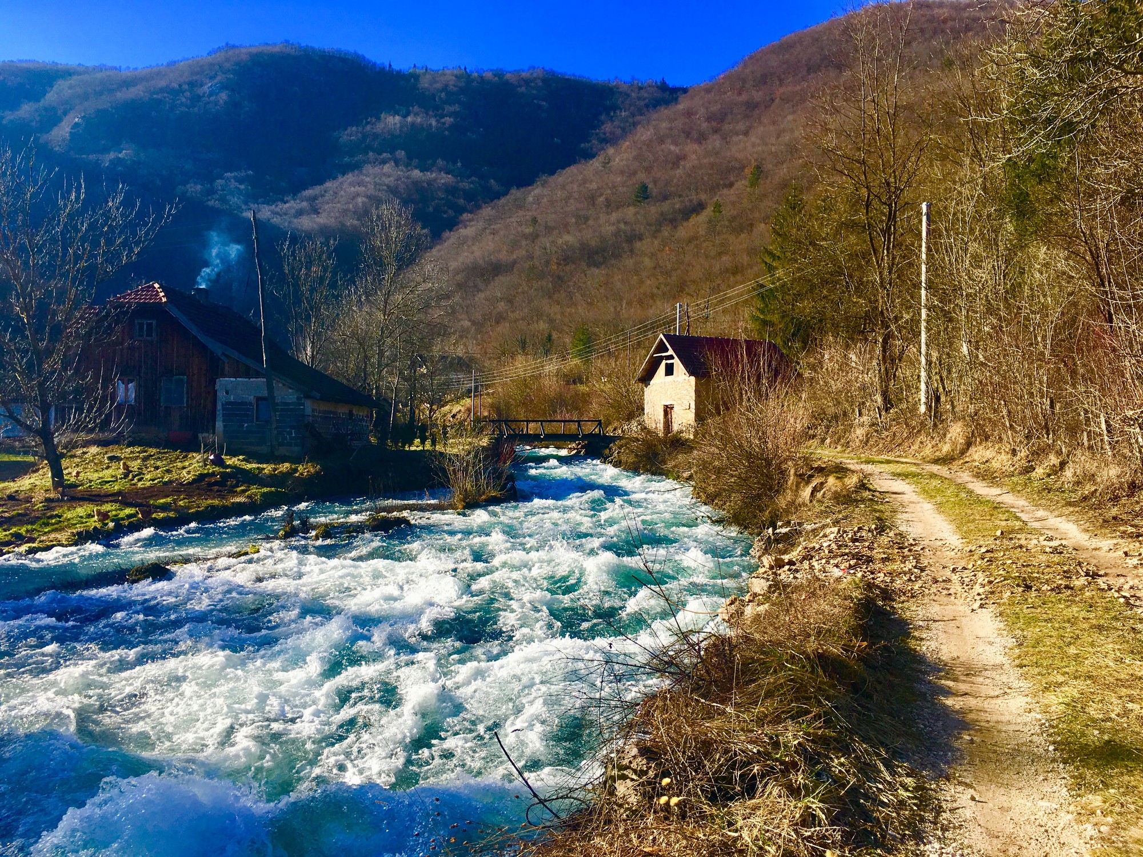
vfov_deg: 48.2
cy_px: 428
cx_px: 572
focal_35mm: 29
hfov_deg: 61.7
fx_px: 958
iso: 25
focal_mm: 4.15
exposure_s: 1/1054
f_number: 2.2
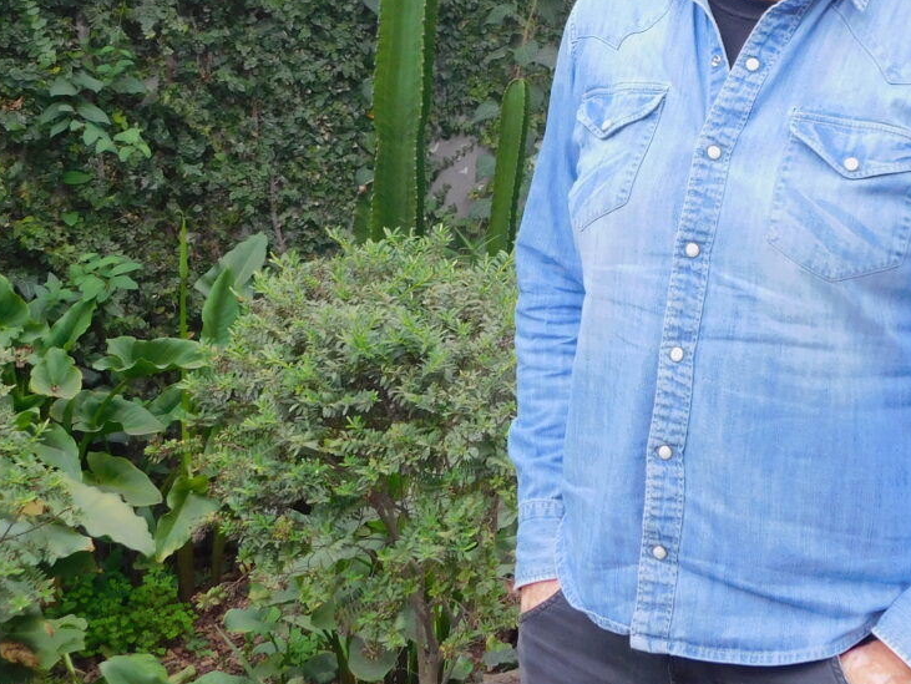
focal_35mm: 63
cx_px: 723
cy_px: 45
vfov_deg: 22.6
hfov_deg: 30.0
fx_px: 1659
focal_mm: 5.3
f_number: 3.2
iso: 125
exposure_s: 1/40
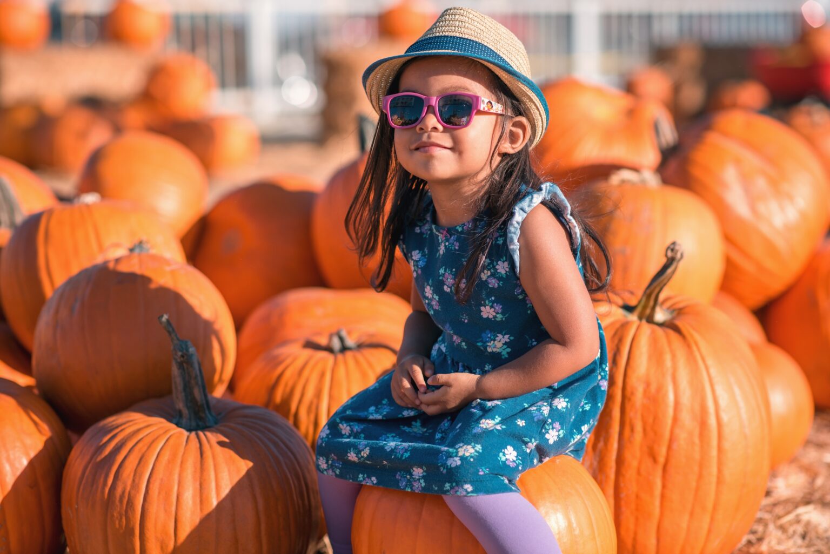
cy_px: 277
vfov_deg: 16.1
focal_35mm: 85
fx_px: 1961
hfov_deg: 23.9
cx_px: 415
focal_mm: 85
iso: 100
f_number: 2.5
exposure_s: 1/2000
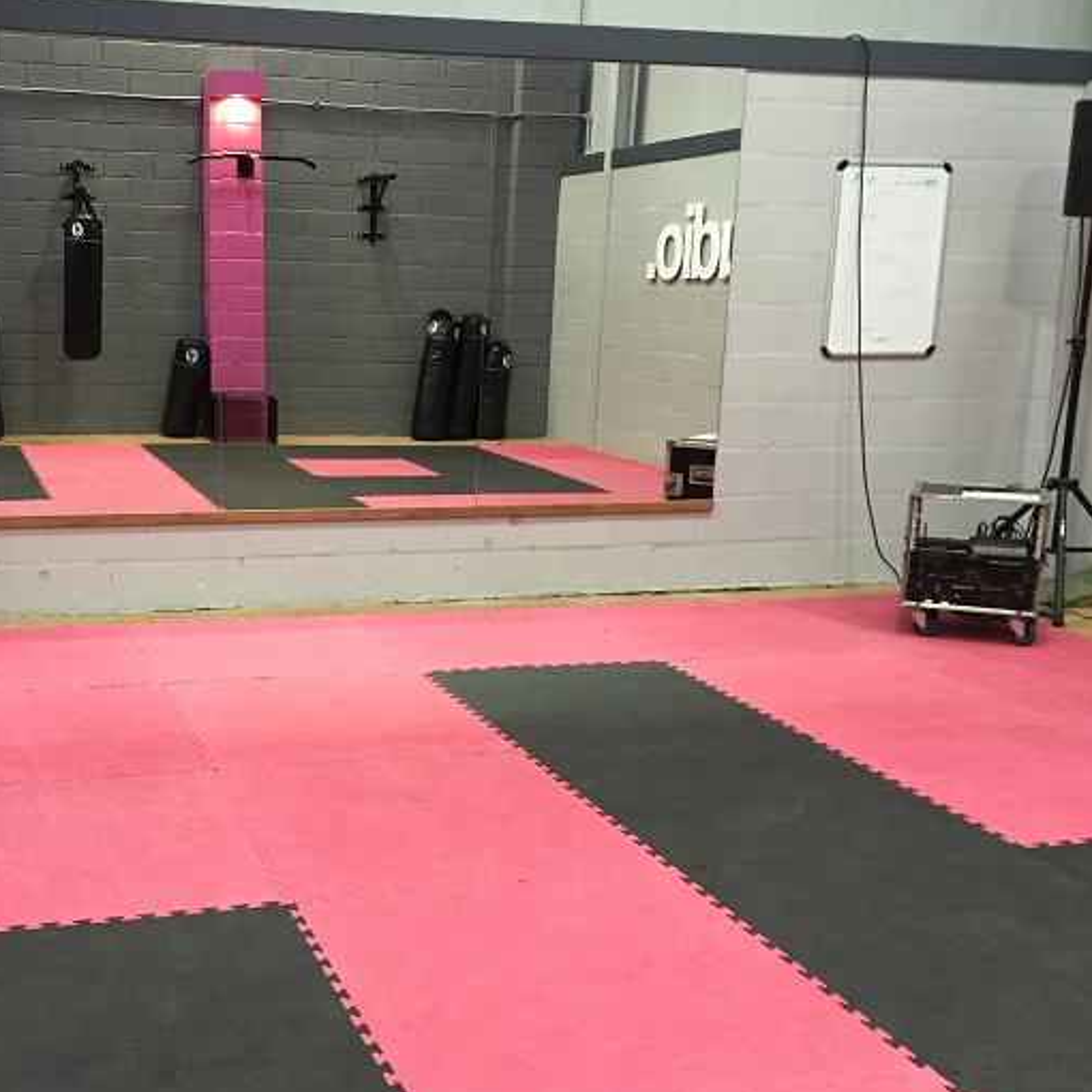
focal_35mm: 41
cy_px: 578
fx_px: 1463
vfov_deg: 40.9
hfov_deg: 39.8
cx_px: 278
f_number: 2.2
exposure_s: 1/33
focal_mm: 4.15
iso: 200
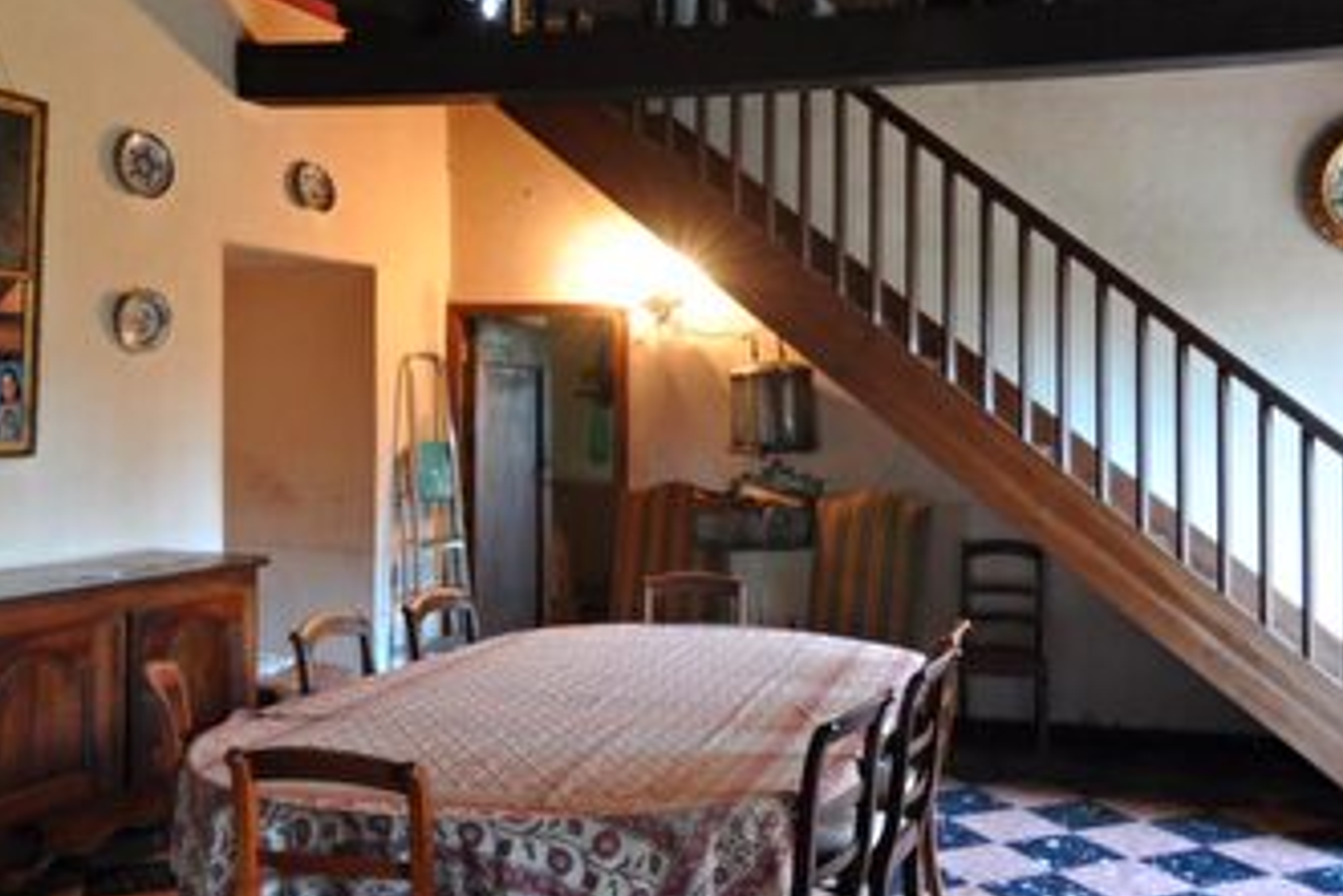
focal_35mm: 38
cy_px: 412
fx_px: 1418
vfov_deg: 35.1
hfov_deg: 50.6
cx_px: 755
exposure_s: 2.5
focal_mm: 12
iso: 200
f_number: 11
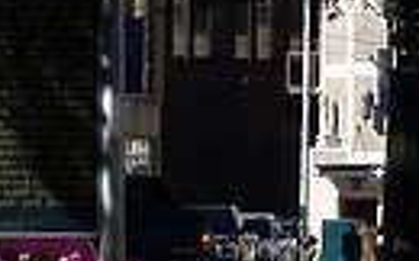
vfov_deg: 1.3
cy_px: -1099
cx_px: 769
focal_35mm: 1014
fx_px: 11569
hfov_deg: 2.1
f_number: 4
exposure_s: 1/1000
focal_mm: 24.8
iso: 100
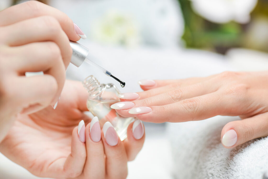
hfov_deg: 19.5
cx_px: 134
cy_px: 90
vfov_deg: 13.0
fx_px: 782
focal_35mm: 105
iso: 250
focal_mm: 105
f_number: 4.5
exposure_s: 1/100
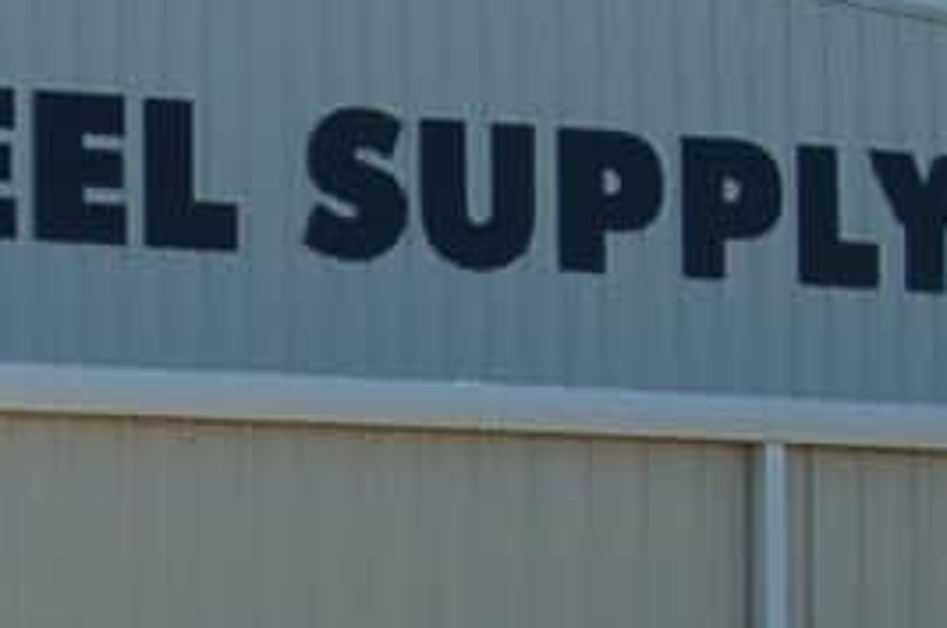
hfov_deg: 10.5
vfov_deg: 7.1
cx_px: -486
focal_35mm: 190
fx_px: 4989
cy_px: 1002
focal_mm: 22
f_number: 8
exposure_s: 1/250
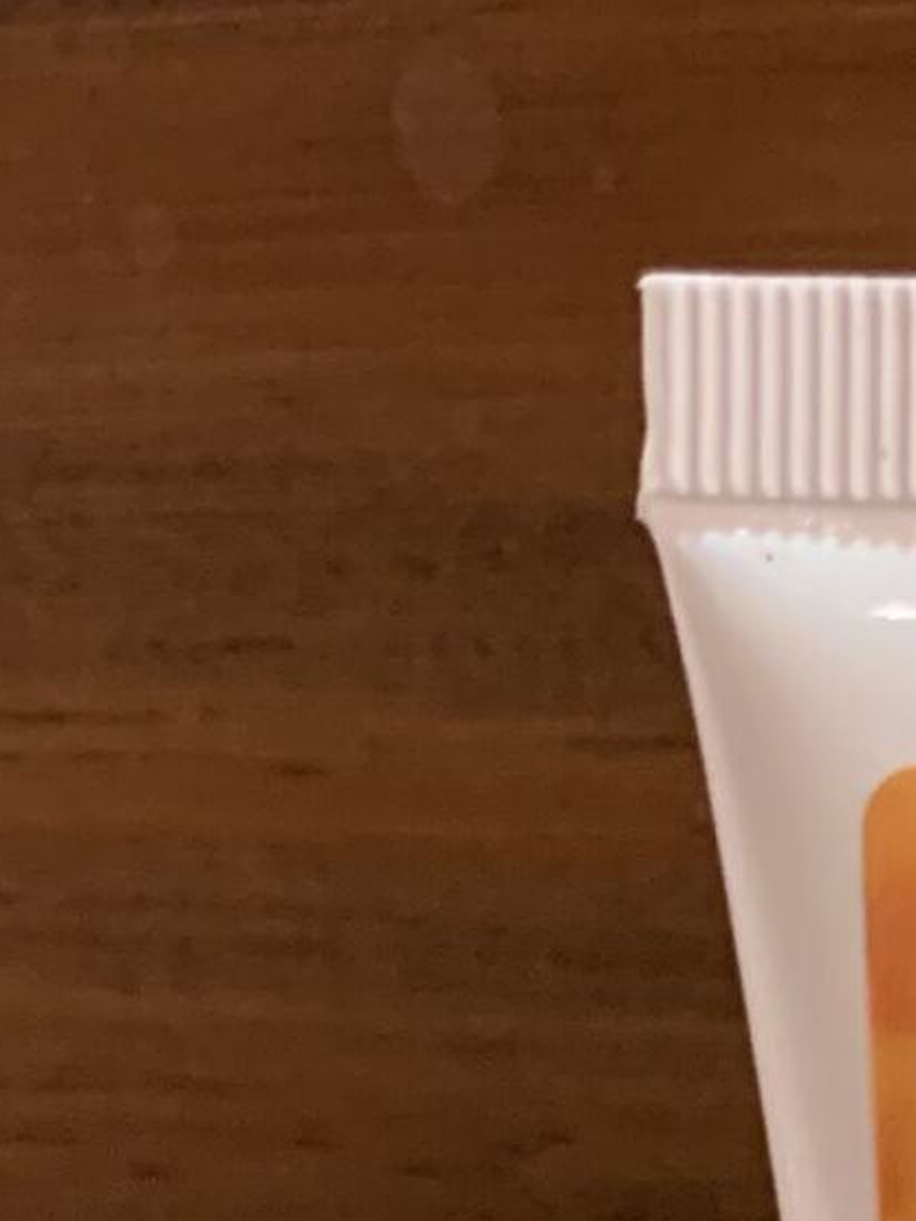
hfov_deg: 12.1
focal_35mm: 120
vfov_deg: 13.9
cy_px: 2427
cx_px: 1024
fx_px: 4236
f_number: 1.8
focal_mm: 4.25
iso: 250
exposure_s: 1/33
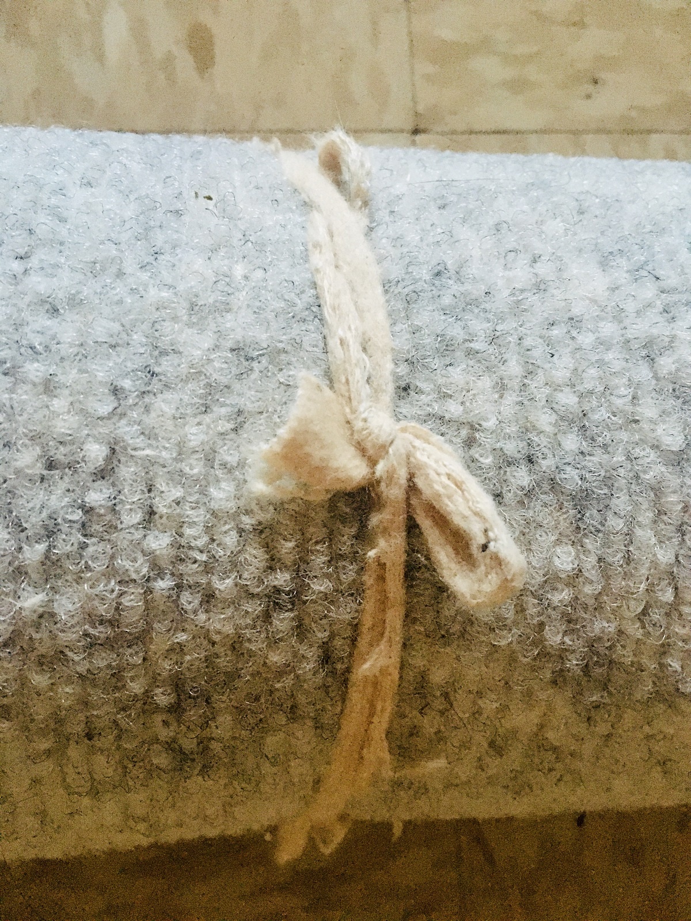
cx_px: 346
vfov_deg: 61.7
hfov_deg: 48.2
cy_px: 460
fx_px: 772
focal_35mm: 29
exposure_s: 1/15
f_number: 2.2
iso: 320
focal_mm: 4.15
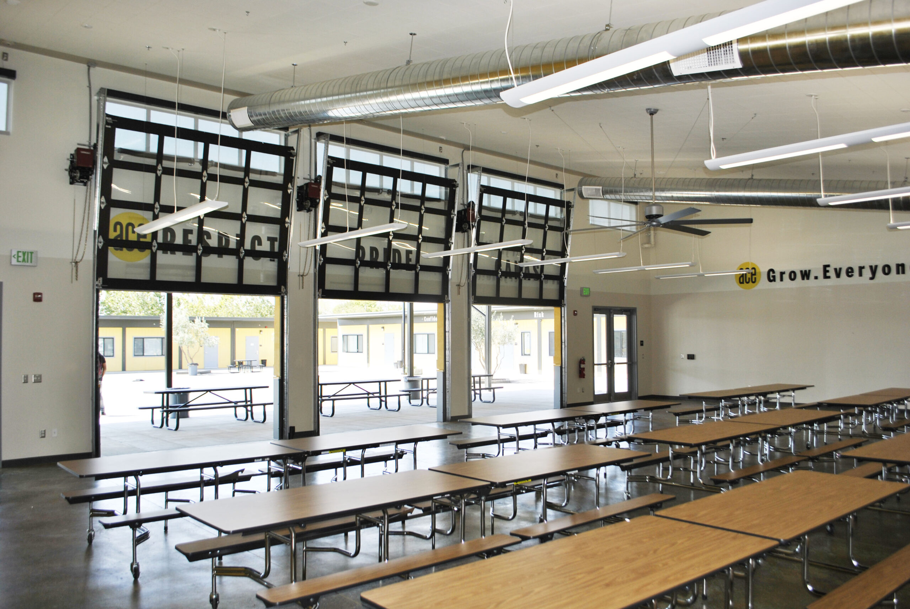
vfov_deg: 48.1
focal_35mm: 27
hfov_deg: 67.3
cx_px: 455
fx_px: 683
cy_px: 304
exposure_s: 1/200
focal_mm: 18
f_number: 4
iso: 100
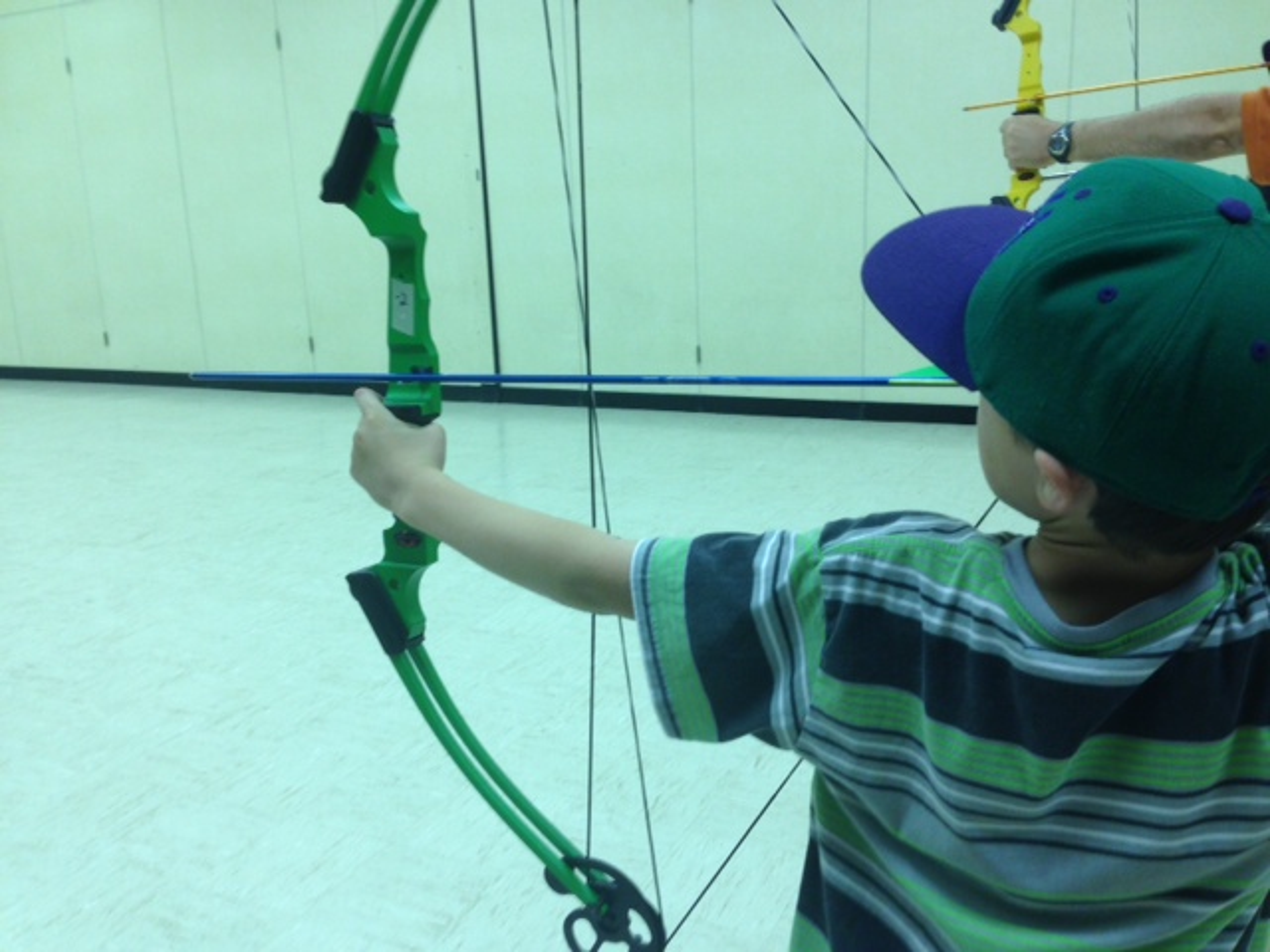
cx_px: 635
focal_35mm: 33
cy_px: 476
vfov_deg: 42.9
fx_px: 1211
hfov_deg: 55.4
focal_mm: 4.13
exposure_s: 1/20
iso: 64
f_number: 2.4
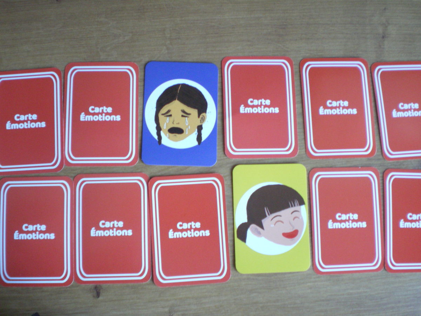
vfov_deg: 37.7
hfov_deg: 49.0
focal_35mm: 38
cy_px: 158
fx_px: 462
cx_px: 210
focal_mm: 6.3
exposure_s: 1/25
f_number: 3.1
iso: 400
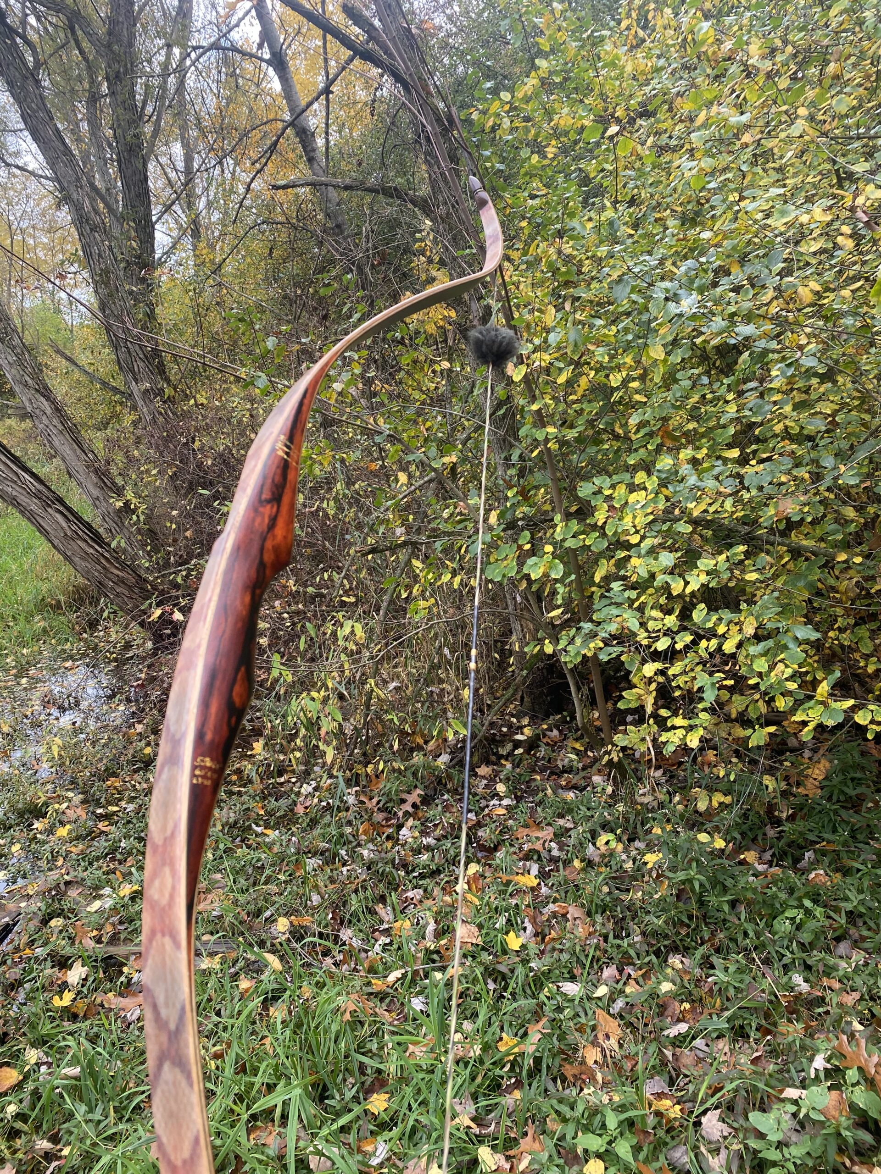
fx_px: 882
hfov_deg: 53.1
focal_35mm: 26
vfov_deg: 67.3
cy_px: 587
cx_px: 440
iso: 64
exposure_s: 1/121
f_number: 1.8
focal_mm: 4.25
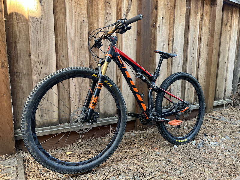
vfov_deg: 53.1
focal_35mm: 26
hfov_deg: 67.3
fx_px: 180
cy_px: 90
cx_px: 120
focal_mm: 5.7
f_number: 1.5
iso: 125
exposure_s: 1/99
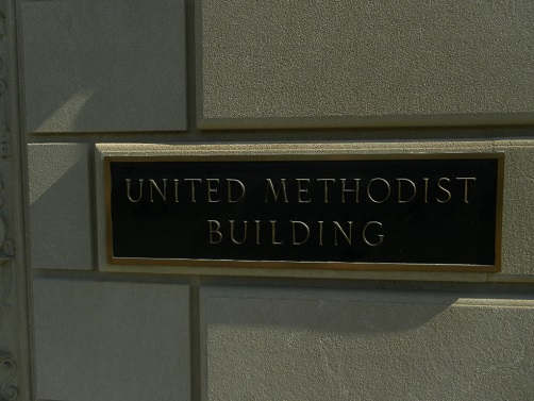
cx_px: 267
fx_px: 432
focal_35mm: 28
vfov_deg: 49.8
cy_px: 200
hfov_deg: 63.4
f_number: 8
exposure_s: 1/160
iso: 80
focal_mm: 4.9
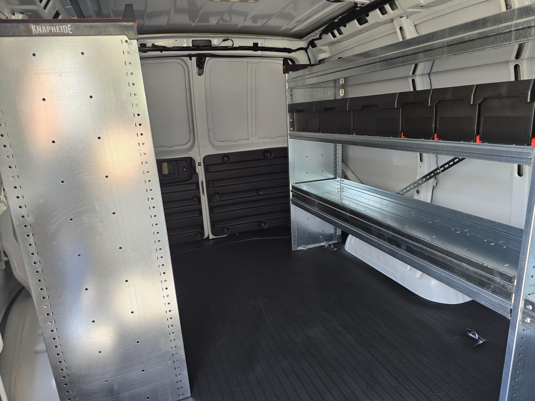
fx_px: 355
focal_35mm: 23
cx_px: 268
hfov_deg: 73.9
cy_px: 200
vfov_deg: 58.9
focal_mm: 6.3
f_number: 1.7
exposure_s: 1/120
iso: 160
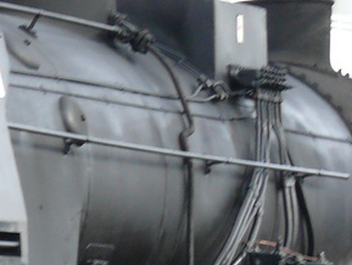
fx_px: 5473
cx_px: -359
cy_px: 354
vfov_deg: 2.8
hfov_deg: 3.6
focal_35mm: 538
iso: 100
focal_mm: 22.8
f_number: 4
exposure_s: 1/160
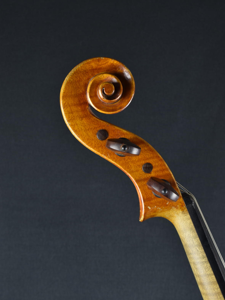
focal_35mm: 90
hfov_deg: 16.5
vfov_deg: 21.9
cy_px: 163
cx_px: 112
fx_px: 776
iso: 100
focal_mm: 55
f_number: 11
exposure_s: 1
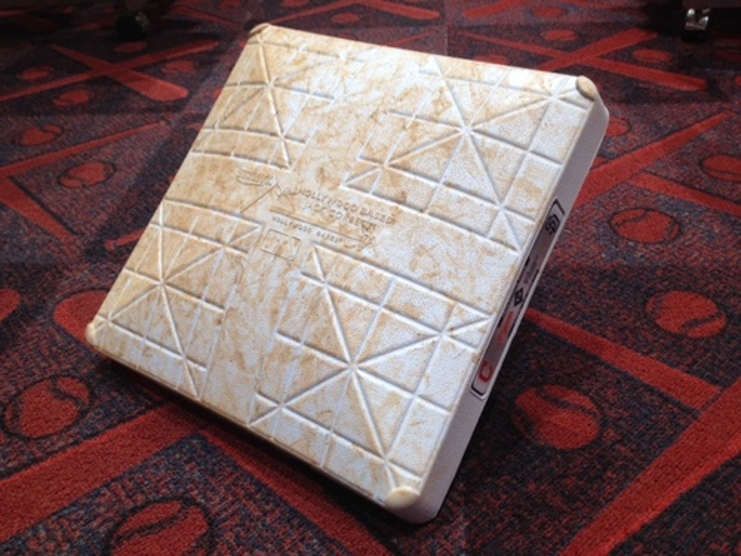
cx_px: 370
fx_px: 749
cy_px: 278
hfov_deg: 52.6
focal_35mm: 35
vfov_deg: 40.7
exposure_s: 1/24
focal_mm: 4.28
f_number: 2.4
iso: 50
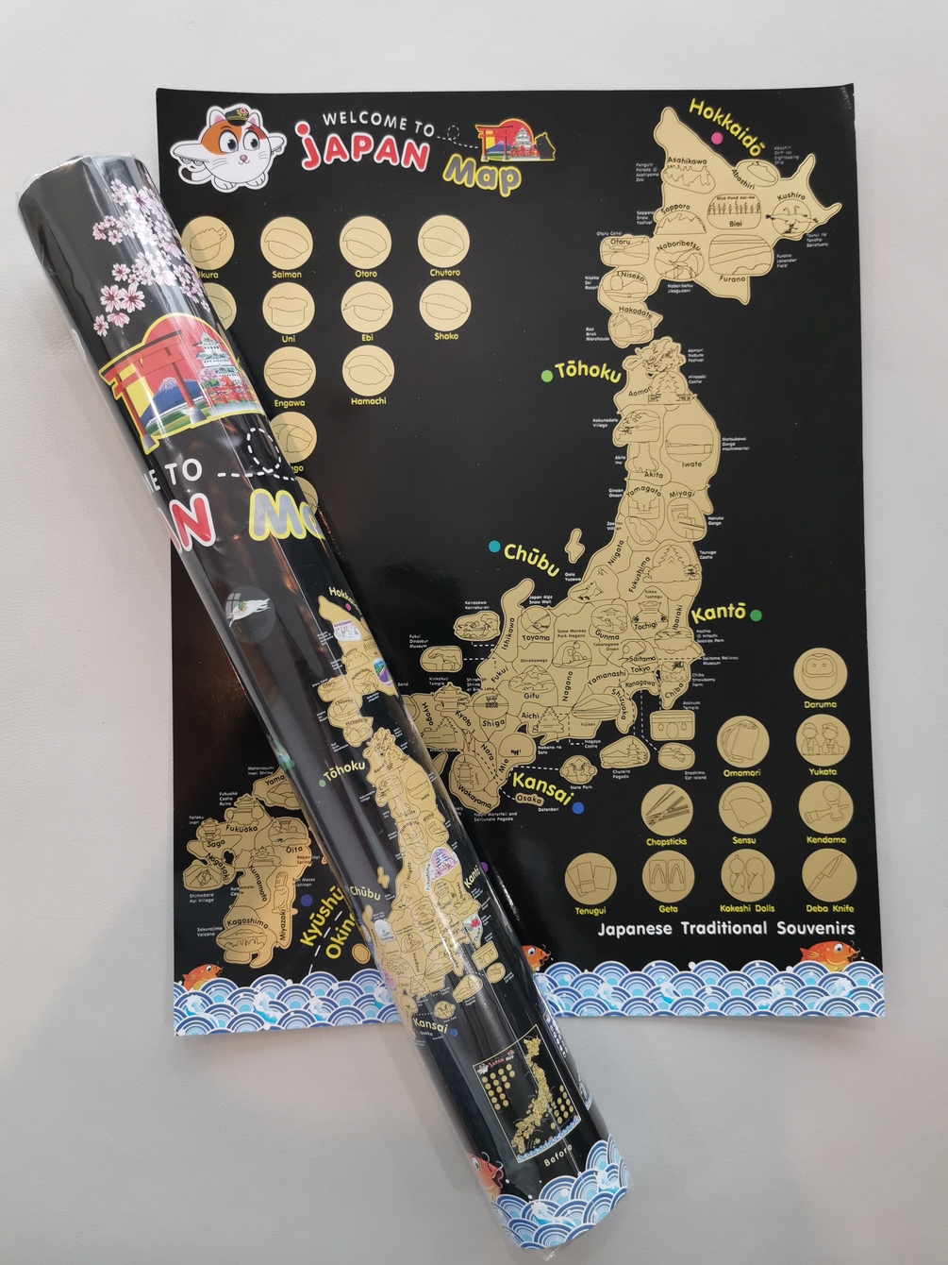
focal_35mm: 27
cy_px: 632
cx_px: 474
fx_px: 986
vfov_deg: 65.3
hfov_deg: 51.4
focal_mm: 5.56
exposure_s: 1/100
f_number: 1.6
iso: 160
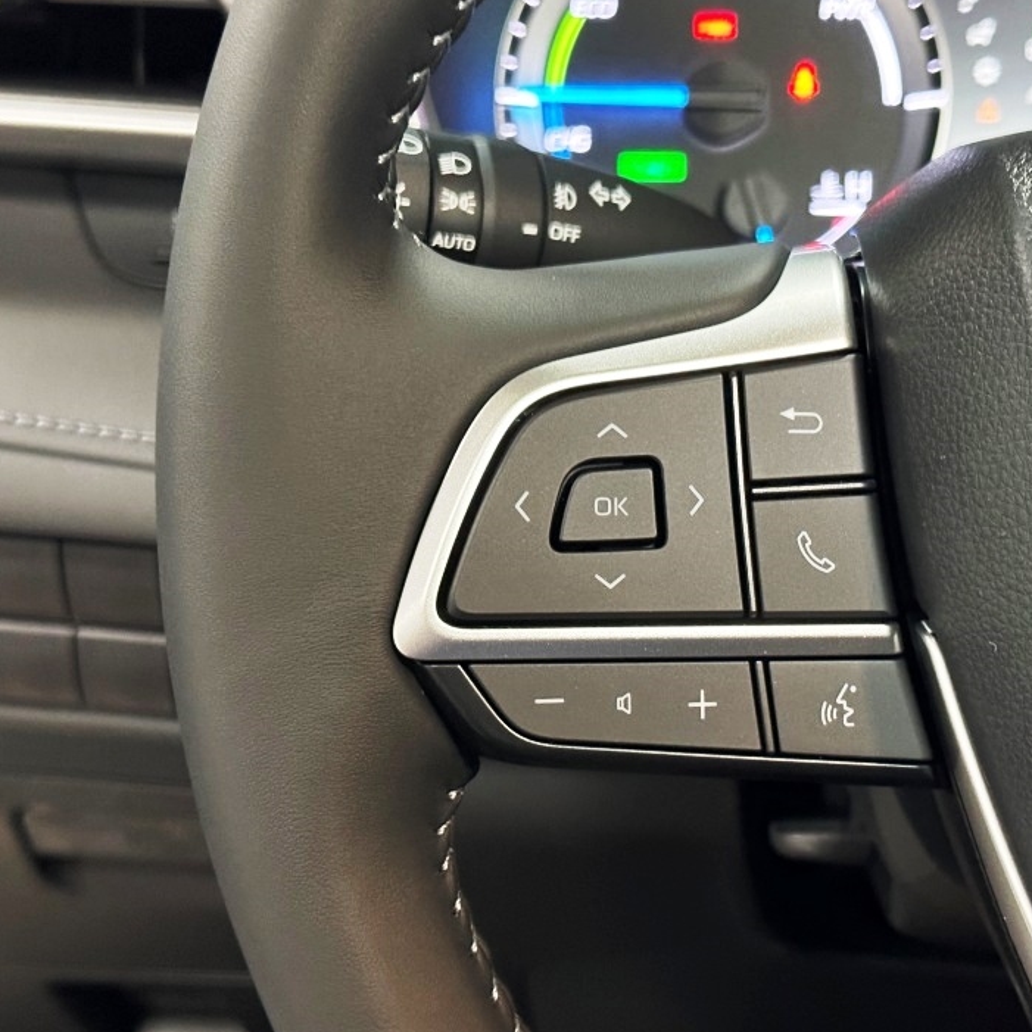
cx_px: 649
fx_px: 2091
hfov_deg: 27.6
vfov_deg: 27.7
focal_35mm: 62
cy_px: 536
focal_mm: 6.86
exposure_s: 1/30
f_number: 1.78
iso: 640
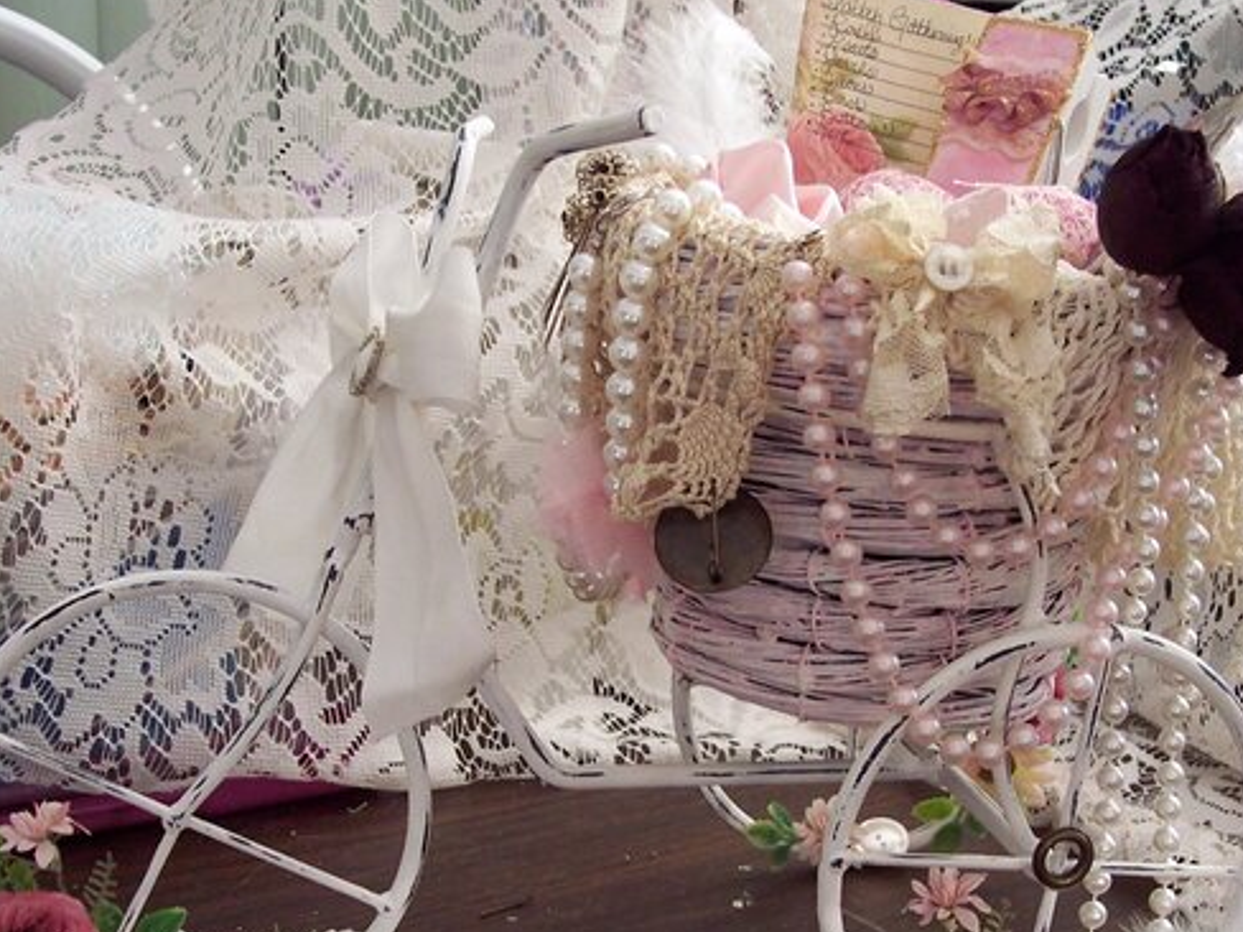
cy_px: 564
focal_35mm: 60
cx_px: 662
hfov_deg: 32.2
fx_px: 2154
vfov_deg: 24.4
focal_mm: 8
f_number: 3.4
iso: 140
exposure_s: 1/30
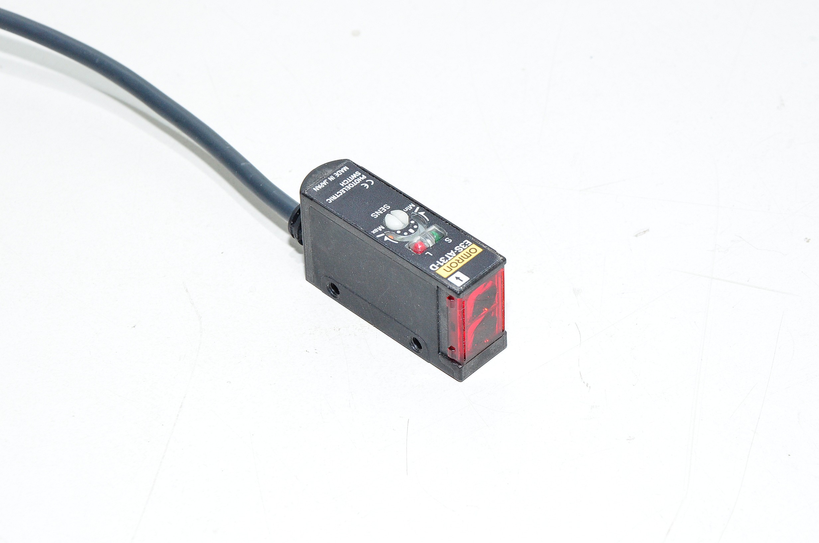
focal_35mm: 158
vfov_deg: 8.7
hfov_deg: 13.1
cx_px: 410
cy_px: 272
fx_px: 3576
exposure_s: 1/50
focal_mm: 105
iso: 1600
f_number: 16
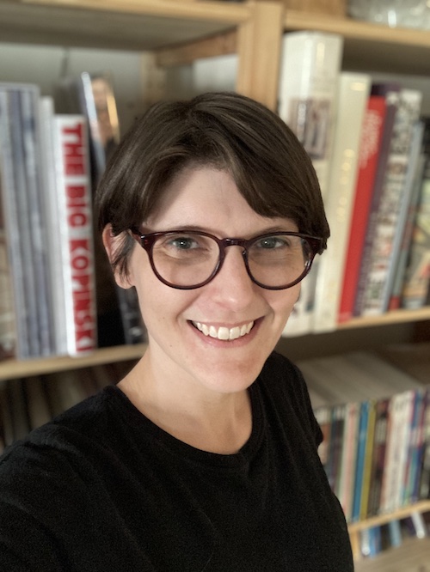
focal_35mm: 32
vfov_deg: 56.8
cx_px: 215
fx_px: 530
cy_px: 286
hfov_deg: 44.2
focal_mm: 2.87
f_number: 2.2
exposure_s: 1/17
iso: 500
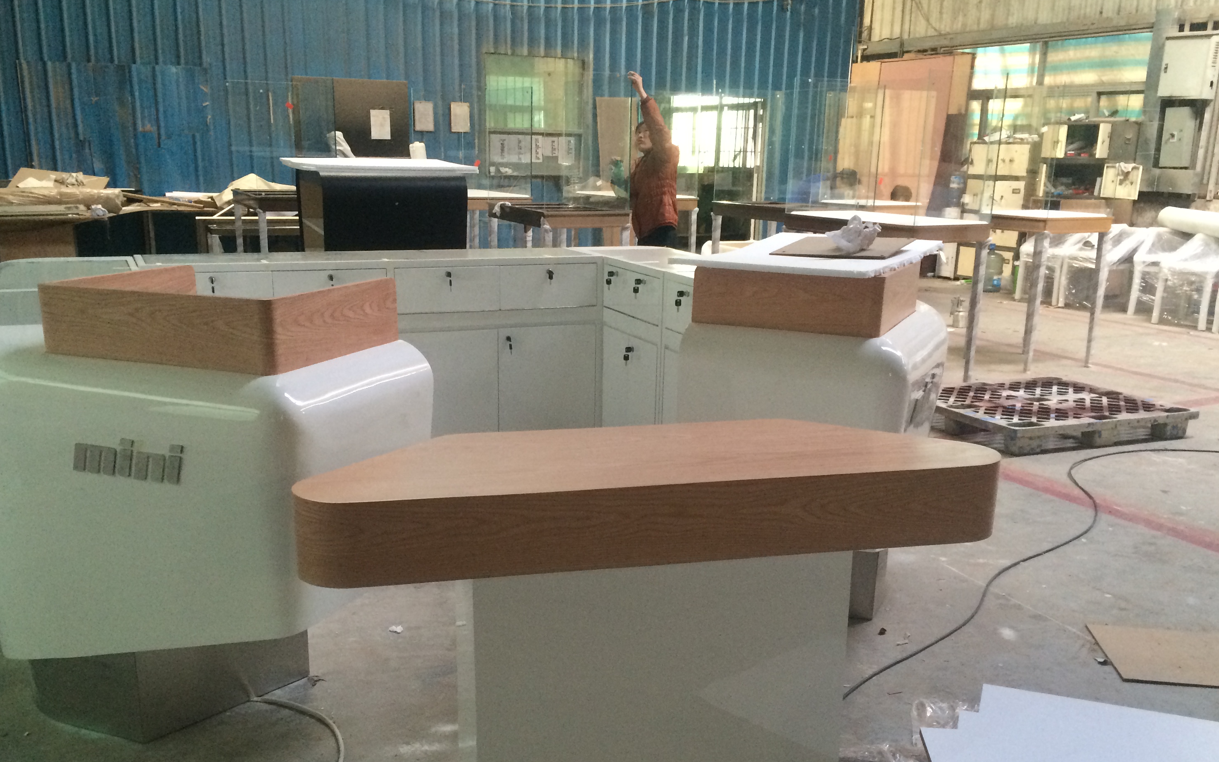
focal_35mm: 34
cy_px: 474
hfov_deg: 56.7
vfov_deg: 37.1
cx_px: 594
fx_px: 1129
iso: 200
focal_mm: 4.15
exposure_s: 1/30
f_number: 2.2
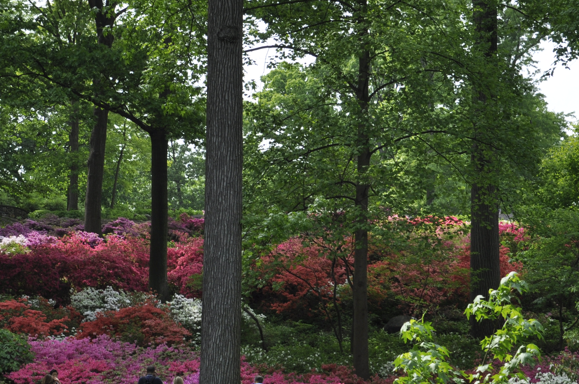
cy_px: 298
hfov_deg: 18.3
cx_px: 287
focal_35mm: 112
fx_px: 1799
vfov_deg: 12.2
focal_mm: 40
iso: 200
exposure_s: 1/200
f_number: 10
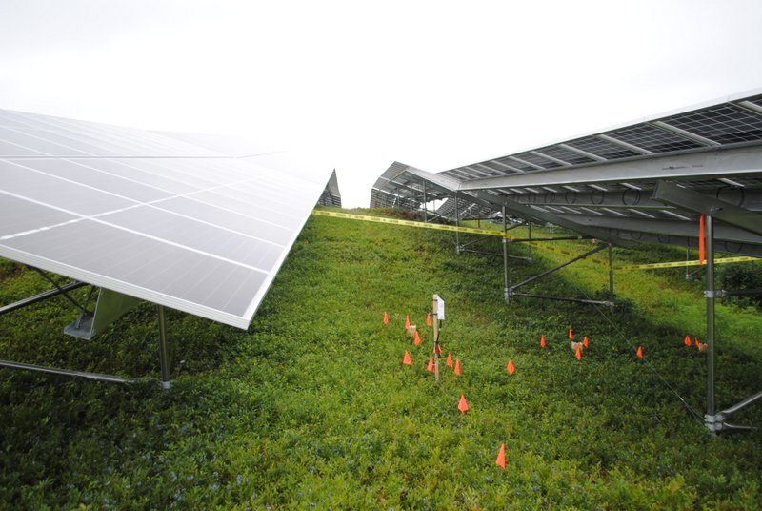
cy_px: 256
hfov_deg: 61.9
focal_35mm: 30
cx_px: 381
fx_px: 636
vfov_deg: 43.7
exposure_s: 1/200
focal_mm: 20
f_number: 4
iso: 100
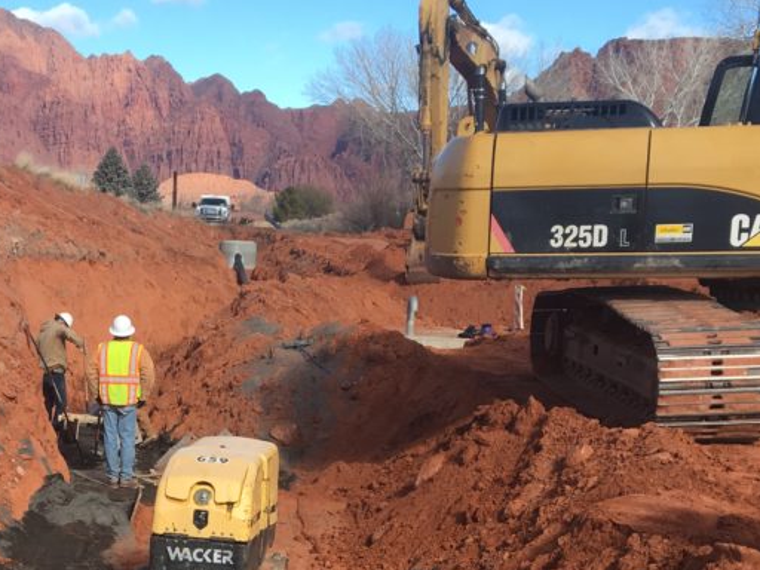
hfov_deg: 28.1
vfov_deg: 20.7
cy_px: 609
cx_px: 183
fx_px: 1493
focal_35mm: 68
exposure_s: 1/712
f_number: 2.2
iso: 25
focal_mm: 4.15
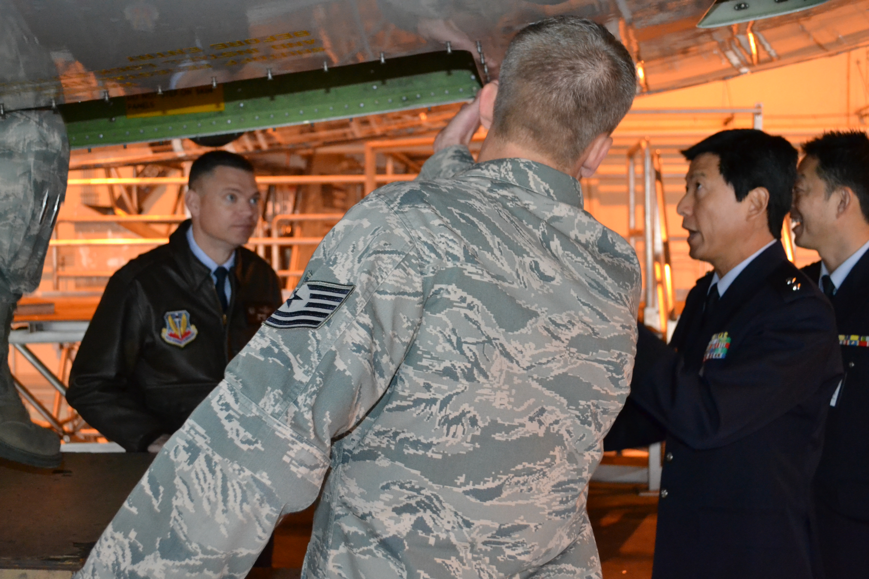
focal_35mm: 39
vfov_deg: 34.2
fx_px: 941
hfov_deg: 49.6
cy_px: 290
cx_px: 434
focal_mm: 26
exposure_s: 1/60
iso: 3200
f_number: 4.2
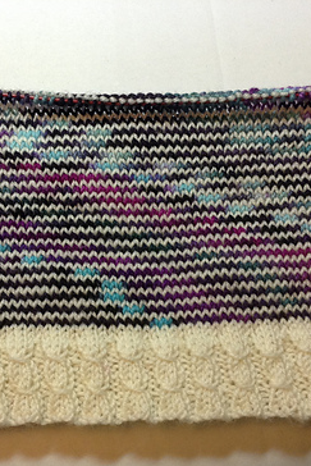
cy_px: 236
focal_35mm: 47
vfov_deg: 41.9
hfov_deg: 28.5
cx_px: 104
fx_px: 608
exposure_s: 1/25
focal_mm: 3.3
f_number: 2.4
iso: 64
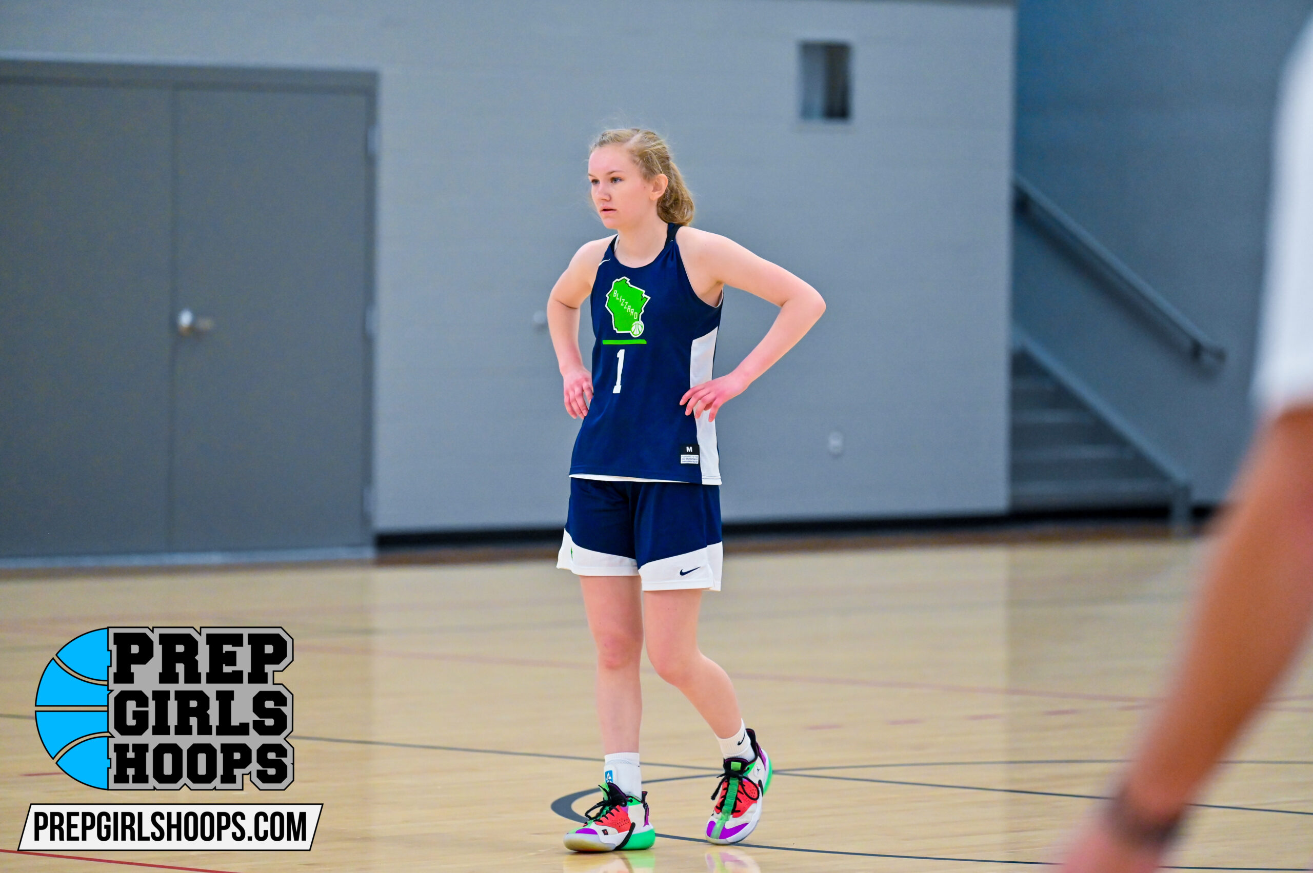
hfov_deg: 10.3
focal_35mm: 200
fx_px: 7289
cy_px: 436
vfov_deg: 6.9
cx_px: 656
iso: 4000
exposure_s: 1/1000
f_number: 3.2
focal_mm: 200
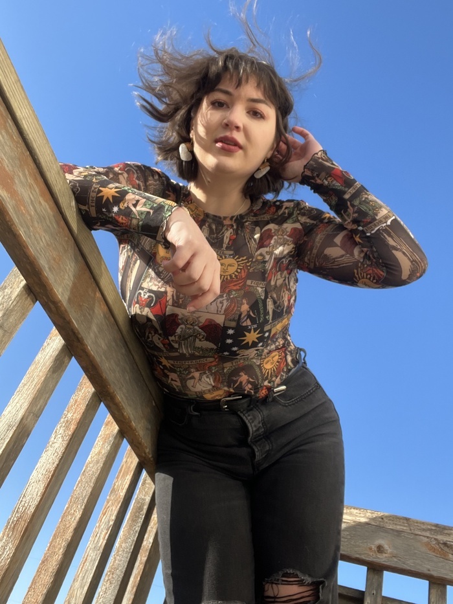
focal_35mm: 30
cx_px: 226
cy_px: 302
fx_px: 523
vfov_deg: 60.0
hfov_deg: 46.8
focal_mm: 2.71
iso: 32
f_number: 2.2
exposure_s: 1/410
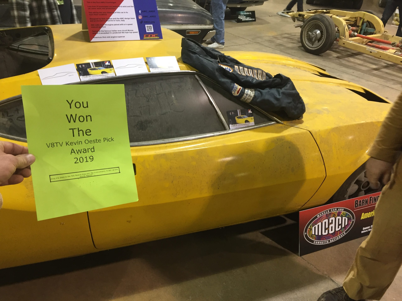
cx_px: 201
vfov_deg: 48.2
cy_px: 150
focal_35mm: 29
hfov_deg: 61.7
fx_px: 337
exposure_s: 1/33
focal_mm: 4.15
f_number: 2.2
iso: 125
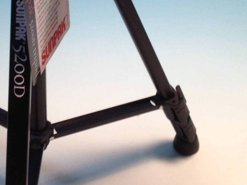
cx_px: 74
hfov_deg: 16.9
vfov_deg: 12.5
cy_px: -37
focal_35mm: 116
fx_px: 828
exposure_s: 1/60
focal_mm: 4.28
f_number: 2.4
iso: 80
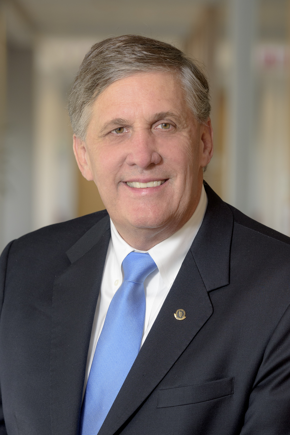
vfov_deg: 13.7
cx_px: 145
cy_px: 218
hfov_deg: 9.1
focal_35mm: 150
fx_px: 1812
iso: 800
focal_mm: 150
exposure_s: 1/160
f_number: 6.3
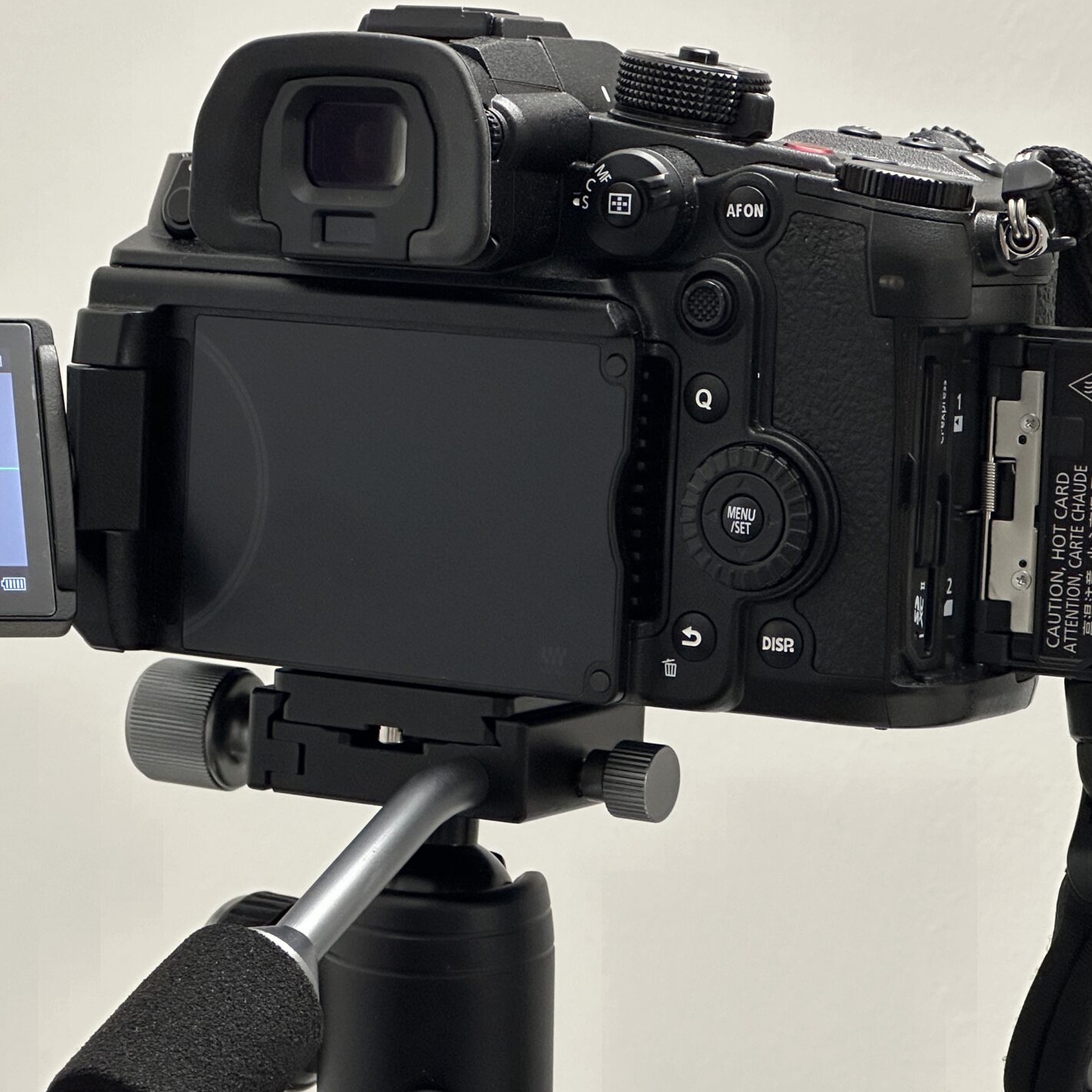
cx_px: 320
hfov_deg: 14.1
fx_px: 4390
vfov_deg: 14.2
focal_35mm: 123
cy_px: 515
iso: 250
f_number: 2.8
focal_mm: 9
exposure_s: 1/100
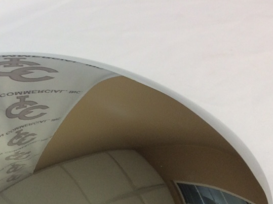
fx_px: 606
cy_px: 228
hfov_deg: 24.5
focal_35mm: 77
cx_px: 14
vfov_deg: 18.3
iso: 50
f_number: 2.4
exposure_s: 1/24
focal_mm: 3.3
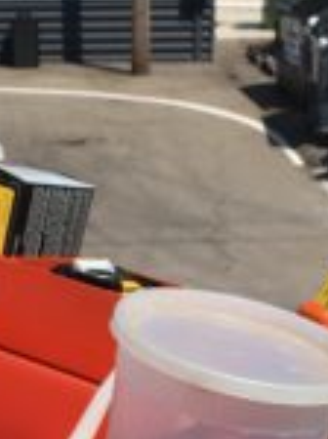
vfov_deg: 16.5
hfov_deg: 12.6
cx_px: 116
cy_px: 436
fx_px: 1482
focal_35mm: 117
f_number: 2.2
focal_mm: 4.15
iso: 25
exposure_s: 1/2653
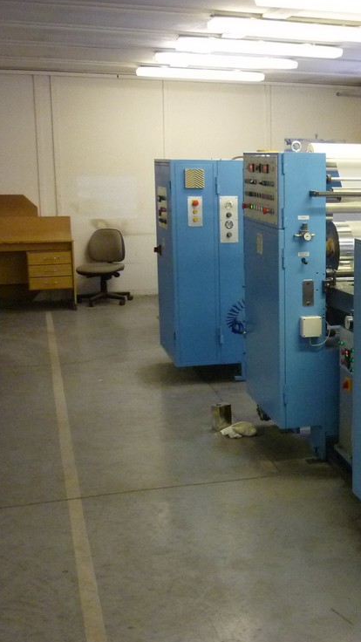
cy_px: 320
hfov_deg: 22.3
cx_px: 417
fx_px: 851
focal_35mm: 50
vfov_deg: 41.3
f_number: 2.8
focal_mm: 5.5
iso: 400
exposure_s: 1/25
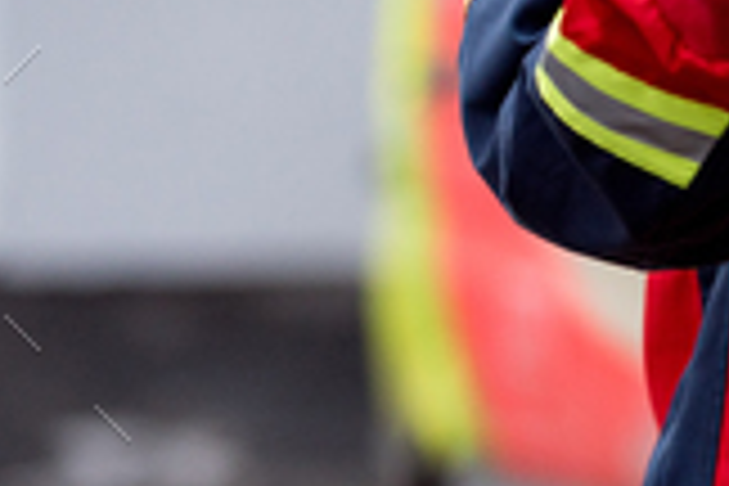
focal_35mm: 372
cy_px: -266
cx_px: 1215
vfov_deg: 3.7
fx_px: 7532
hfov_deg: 5.5
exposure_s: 1/160
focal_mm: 102
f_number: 2.8
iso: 500
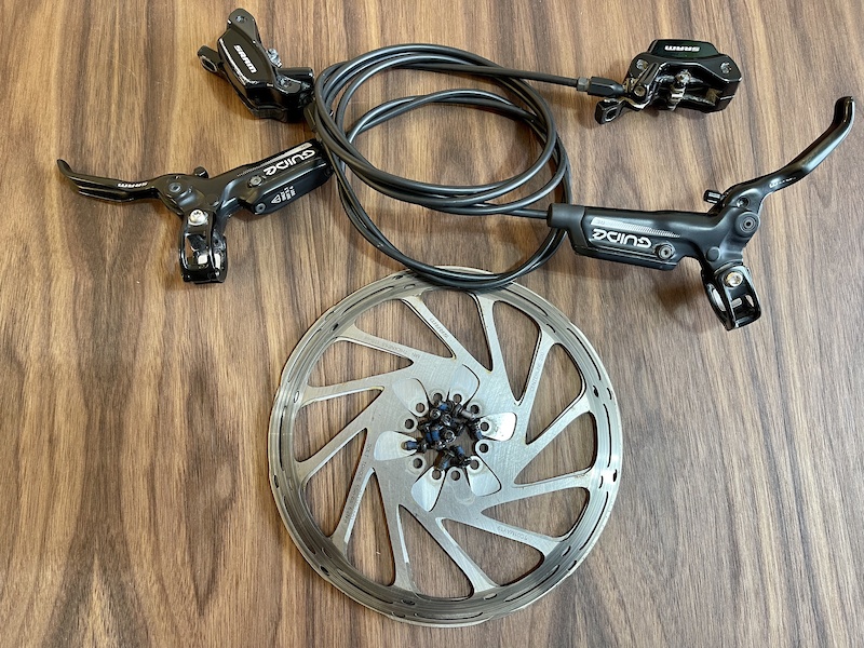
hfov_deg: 67.3
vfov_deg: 53.1
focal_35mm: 26
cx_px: 432
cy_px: 324
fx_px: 649
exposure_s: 1/60
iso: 125
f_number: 1.6
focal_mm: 5.1
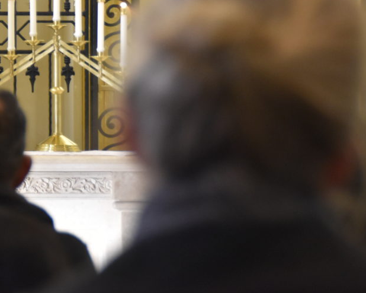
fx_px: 5182
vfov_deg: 3.2
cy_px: -50
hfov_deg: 4.0
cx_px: -62
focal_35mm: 479
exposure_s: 1/60
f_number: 5.3
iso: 1100
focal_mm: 105
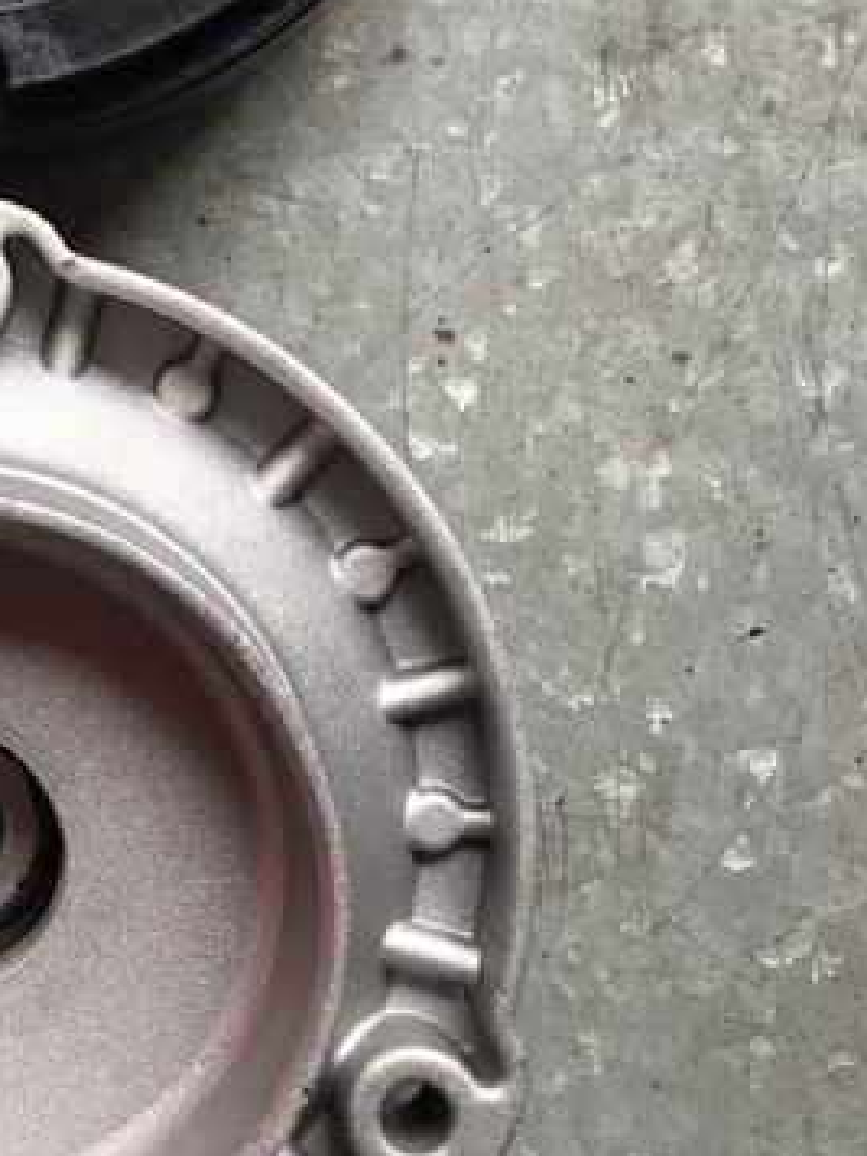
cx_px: -68
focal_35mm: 63
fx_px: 2104
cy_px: 231
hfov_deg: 22.1
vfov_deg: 30.0
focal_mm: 3.99
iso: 25
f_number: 1.8
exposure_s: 1/33
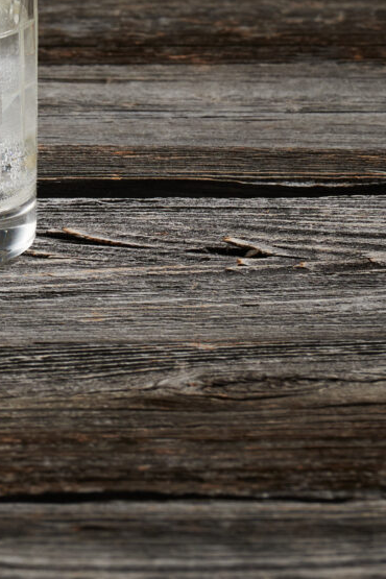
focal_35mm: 778
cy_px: -287
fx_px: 12512
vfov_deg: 2.6
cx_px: -165
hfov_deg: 1.8
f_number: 14
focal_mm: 200
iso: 200
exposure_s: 1/200
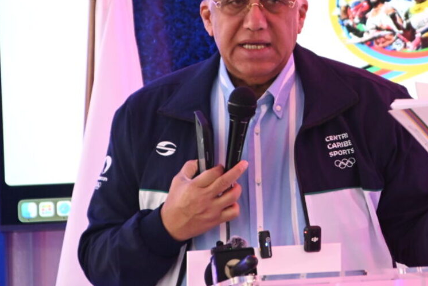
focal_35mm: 456
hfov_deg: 4.5
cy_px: 71
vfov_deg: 3.0
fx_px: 5421
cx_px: 289
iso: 6400
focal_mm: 190
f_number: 6.3
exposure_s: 1/125
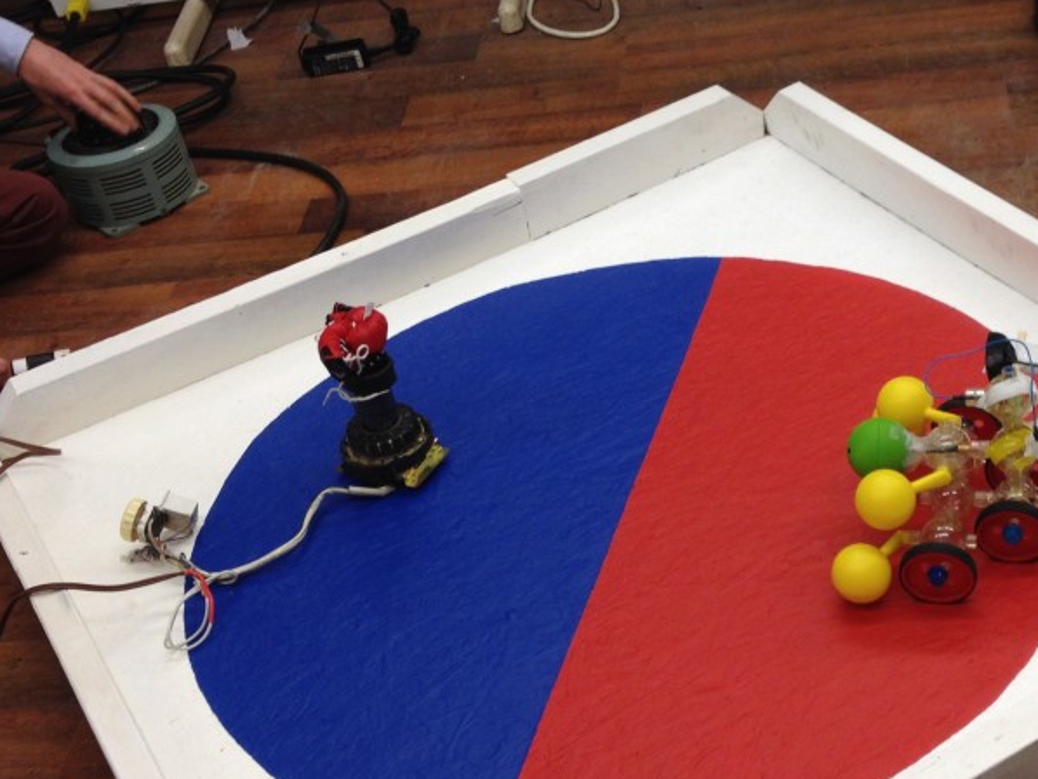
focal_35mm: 60
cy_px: 483
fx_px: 1800
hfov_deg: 32.0
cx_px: 680
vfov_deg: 24.4
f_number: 2.4
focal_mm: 4.28
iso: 64
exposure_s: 1/60
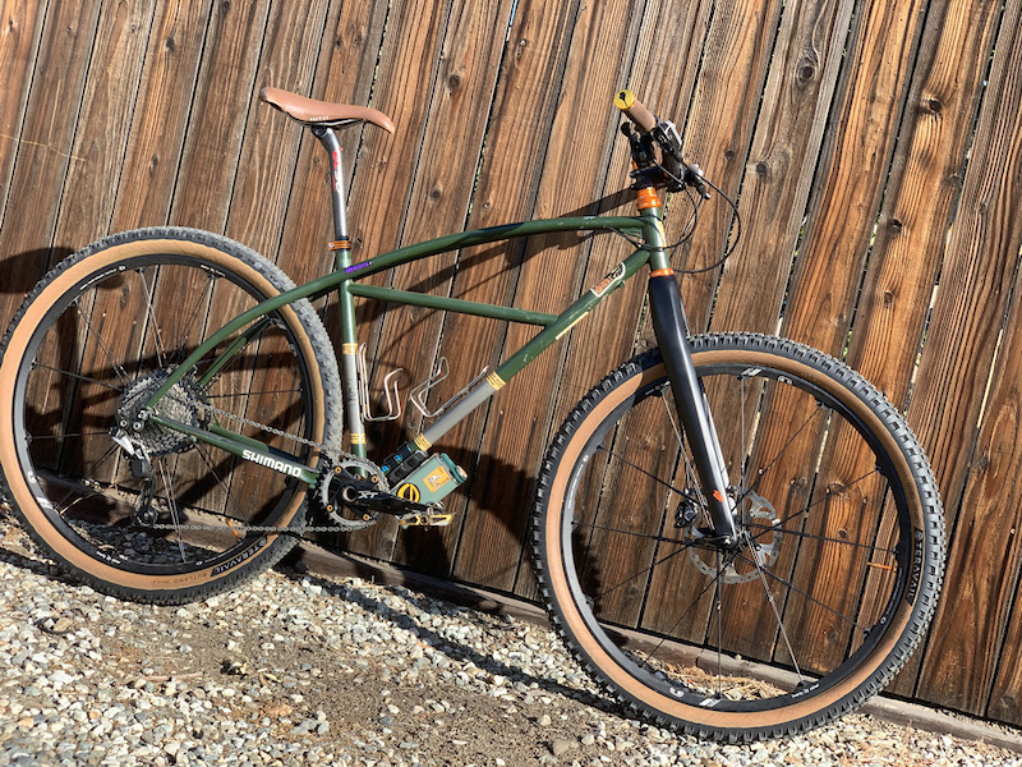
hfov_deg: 36.8
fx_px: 1535
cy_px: 384
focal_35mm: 52
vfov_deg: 28.0
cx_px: 511
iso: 16
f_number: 2.4
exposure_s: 1/300
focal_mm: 6
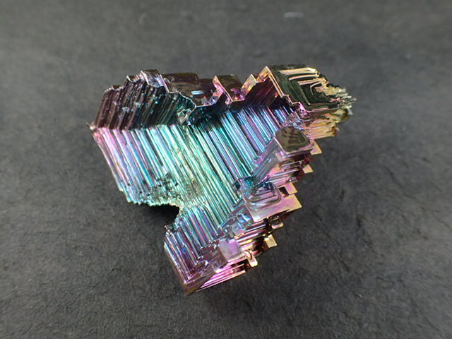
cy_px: 170
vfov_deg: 46.8
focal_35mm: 30
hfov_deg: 60.0
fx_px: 392
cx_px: 226
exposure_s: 1/250
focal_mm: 5.5
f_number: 2.3
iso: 100
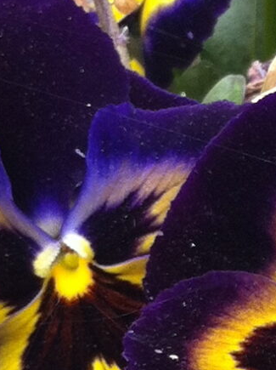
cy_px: 514
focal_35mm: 206
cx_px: 666
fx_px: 2195
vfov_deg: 9.4
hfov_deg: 6.8
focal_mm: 3.85
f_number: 2.8
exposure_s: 1/120
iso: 80
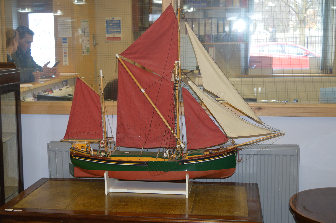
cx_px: 168
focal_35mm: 54
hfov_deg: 36.9
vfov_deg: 25.0
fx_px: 504
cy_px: 112
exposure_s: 1/30
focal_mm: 36
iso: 450
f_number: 4.8
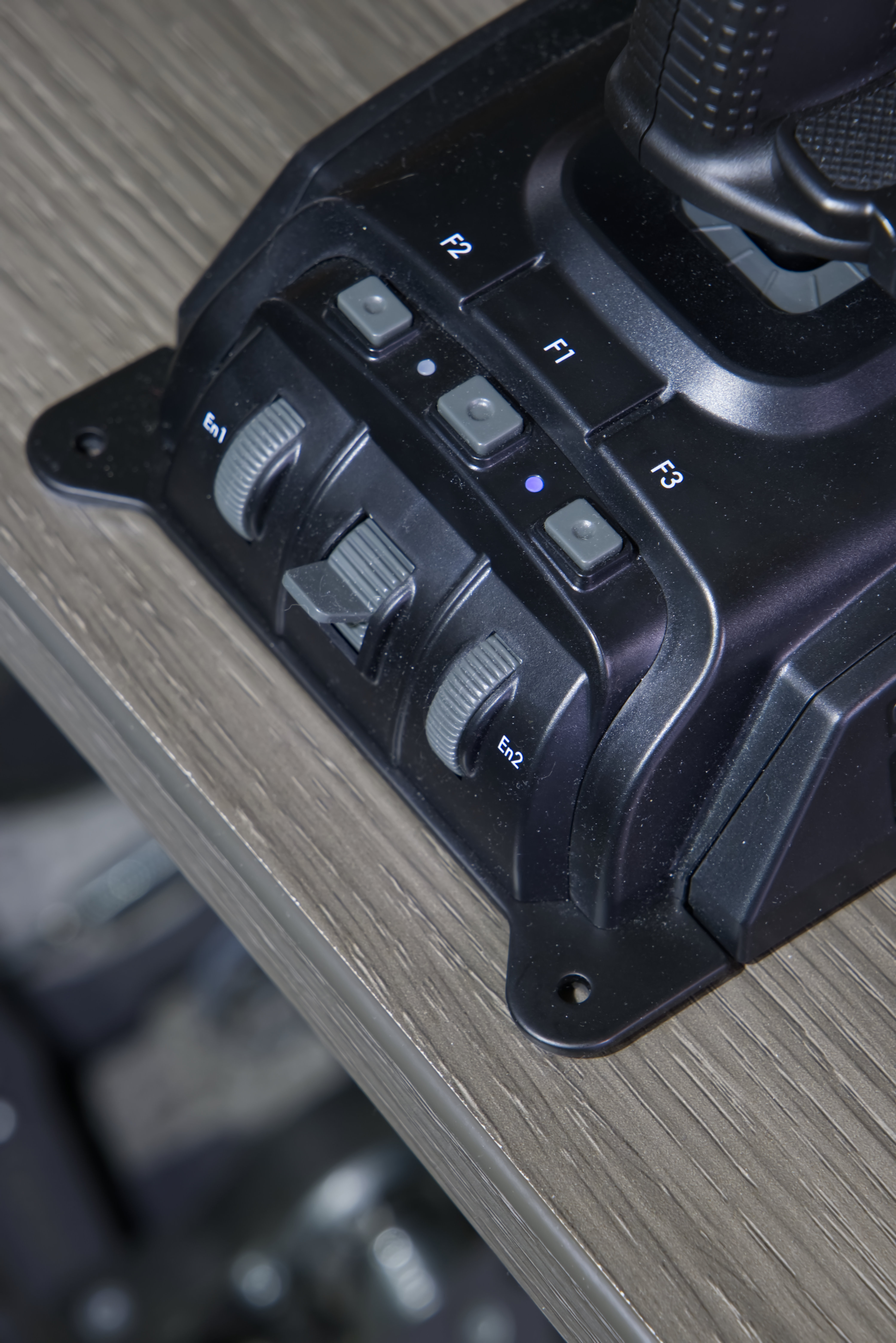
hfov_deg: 11.4
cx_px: 448
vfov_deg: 17.1
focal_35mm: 120
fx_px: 4475
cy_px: 672
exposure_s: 1/30
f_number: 6.4
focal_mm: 80
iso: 400
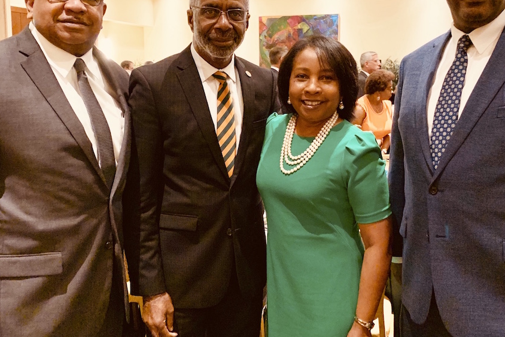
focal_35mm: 41
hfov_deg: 47.3
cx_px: 276
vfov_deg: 32.6
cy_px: 149
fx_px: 575
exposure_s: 1/30
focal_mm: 4.25
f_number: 1.8
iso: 640
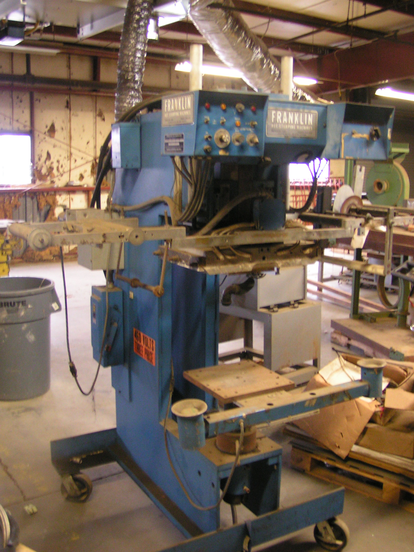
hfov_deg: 37.7
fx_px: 606
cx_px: 207
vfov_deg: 49.0
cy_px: 276
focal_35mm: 38
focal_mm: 5.8
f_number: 3.2
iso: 200
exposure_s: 1/3
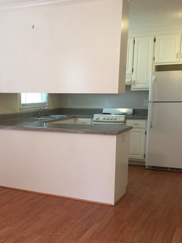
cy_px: 158
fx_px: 322
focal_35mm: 46
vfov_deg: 40.8
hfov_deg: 31.0
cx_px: 45
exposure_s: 1/15
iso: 32
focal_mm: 4.15
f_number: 2.2
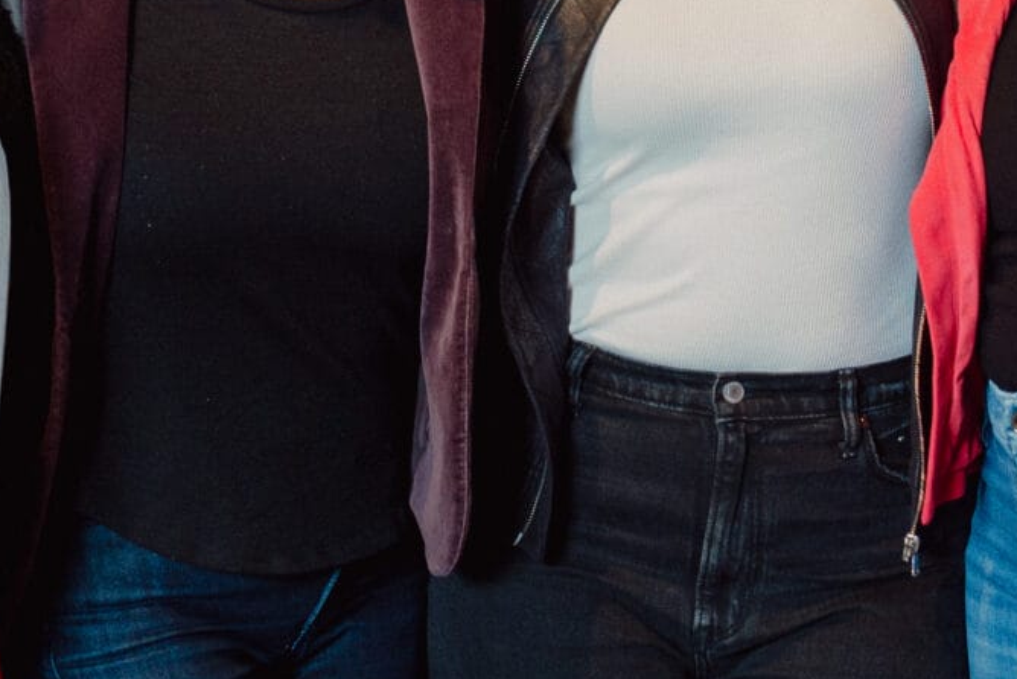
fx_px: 3250
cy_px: 24
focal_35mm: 115
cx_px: 828
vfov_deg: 11.8
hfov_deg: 17.6
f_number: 2.8
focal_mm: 30
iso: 200
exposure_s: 1/100
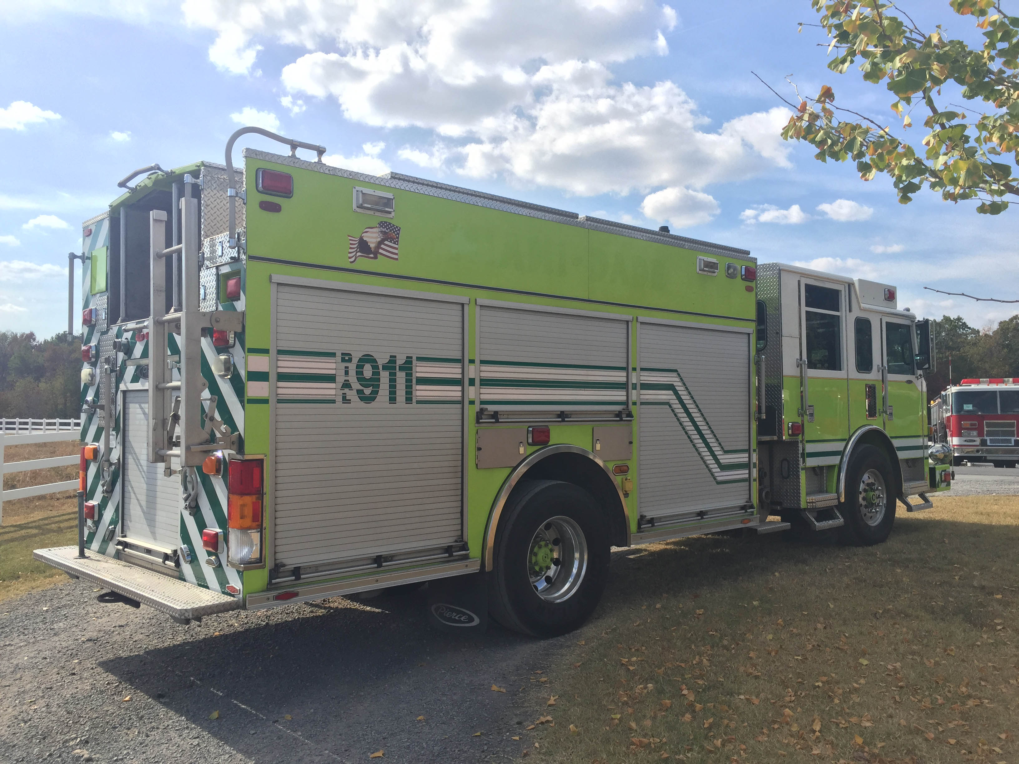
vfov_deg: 48.2
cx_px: 510
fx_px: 854
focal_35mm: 29
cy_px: 382
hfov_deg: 61.7
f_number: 2.2
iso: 32
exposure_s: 1/1721
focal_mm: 4.15
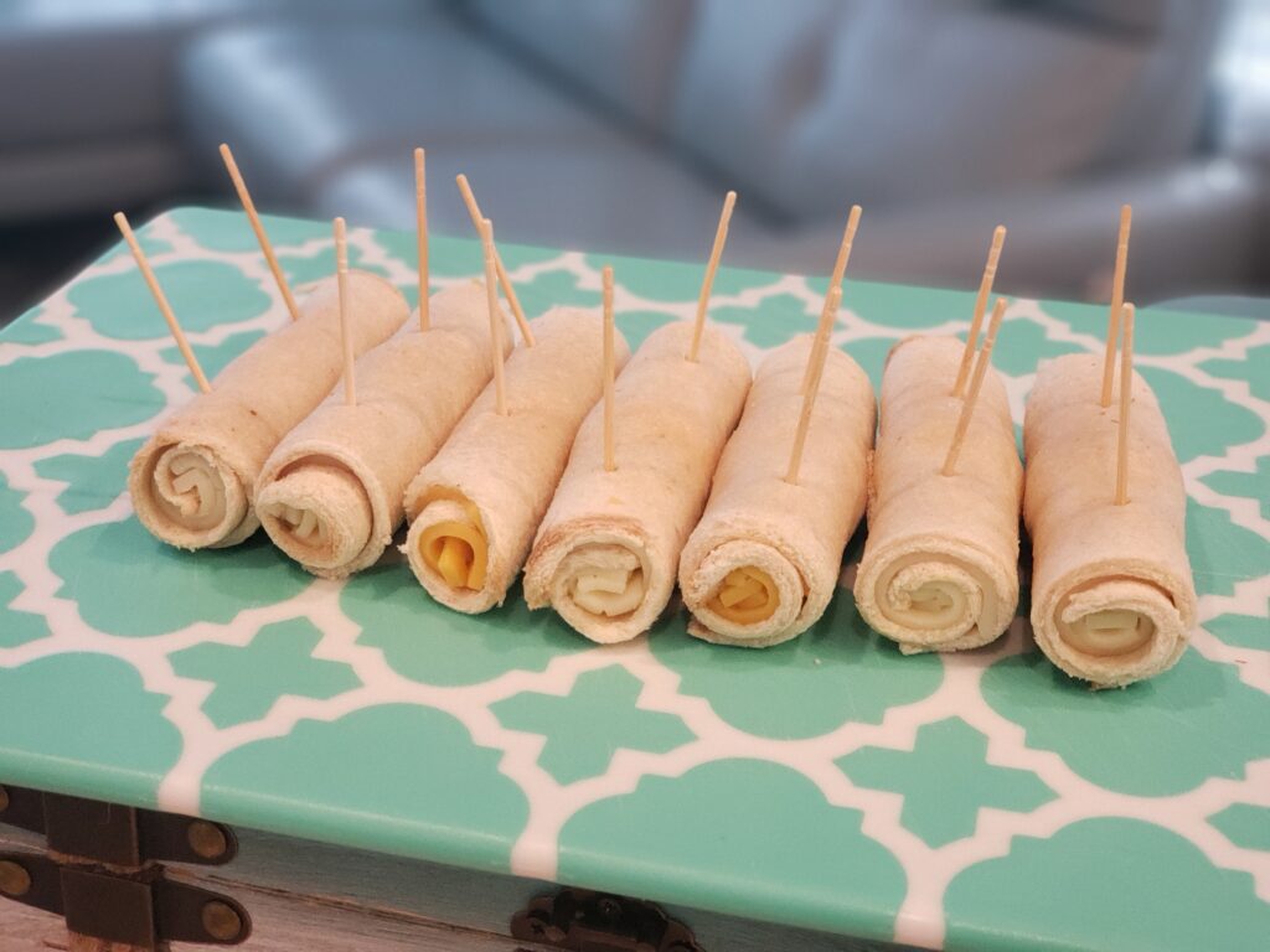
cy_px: 476
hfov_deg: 36.8
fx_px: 1908
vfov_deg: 28.0
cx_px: 635
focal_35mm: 52
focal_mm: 6
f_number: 2.4
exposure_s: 1/30
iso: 250
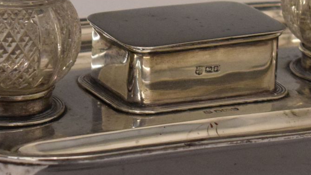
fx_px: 2123
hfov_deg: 8.4
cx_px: 175
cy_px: 58
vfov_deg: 4.7
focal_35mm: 258
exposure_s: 1/160
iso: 3200
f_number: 6.3
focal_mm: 55
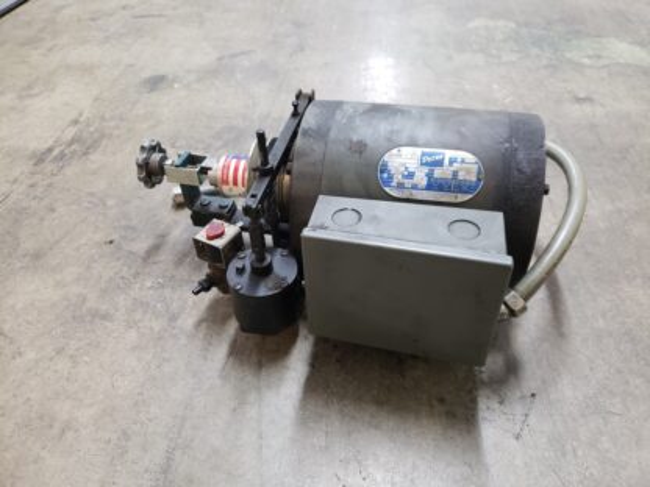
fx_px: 488
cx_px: 325
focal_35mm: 26
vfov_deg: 53.1
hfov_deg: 67.3
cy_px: 244
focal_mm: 4.3
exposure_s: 1/24
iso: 320
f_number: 1.5
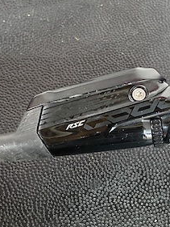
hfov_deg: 19.5
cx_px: 155
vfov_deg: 26.3
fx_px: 484
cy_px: 120
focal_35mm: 74
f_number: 1.8
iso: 640
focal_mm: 4.25
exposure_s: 1/30
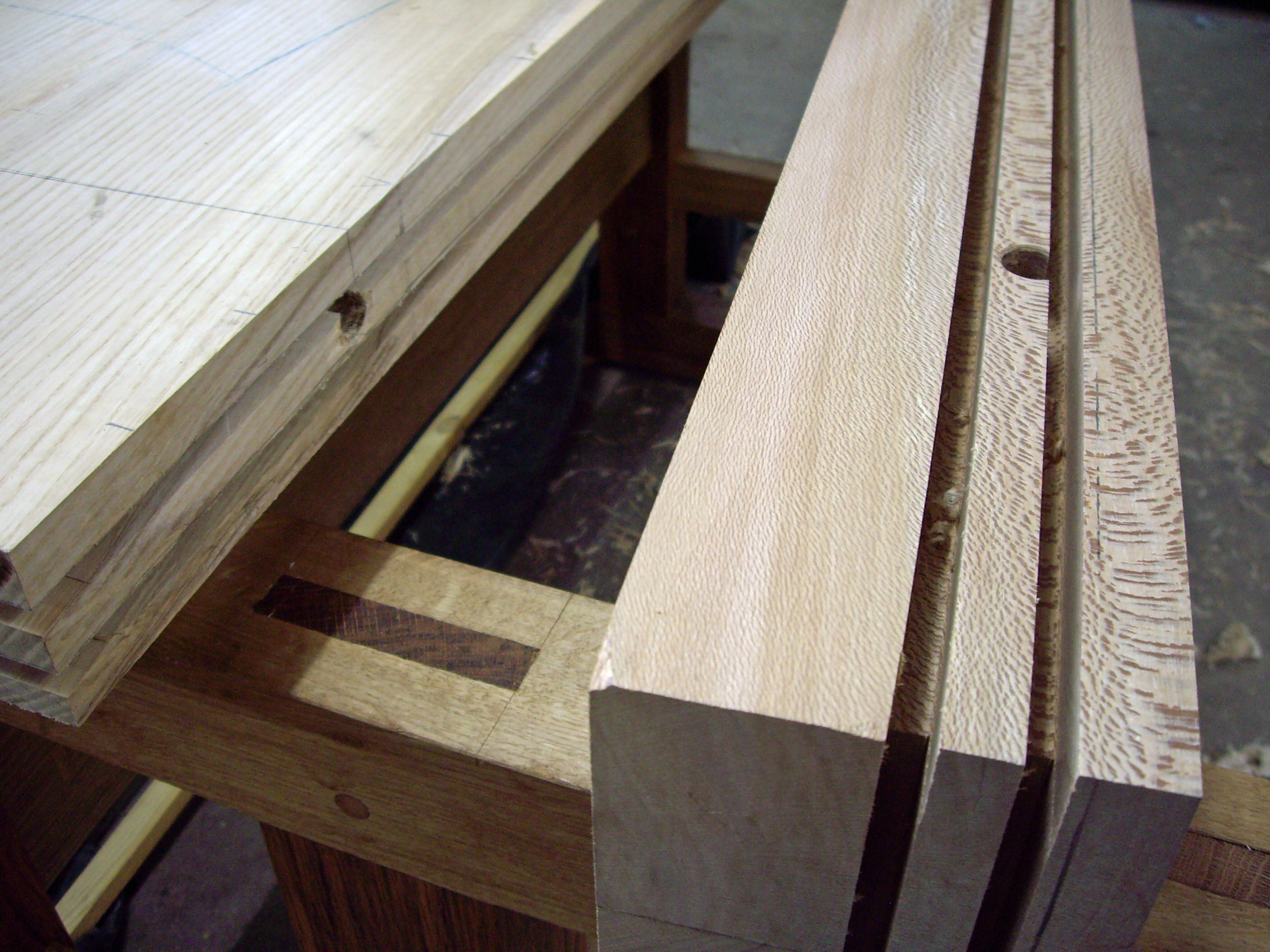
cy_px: 476
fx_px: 1394
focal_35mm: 38
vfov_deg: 37.7
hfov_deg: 49.0
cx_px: 635
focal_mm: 6.2
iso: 200
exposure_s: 1/20
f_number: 2.7
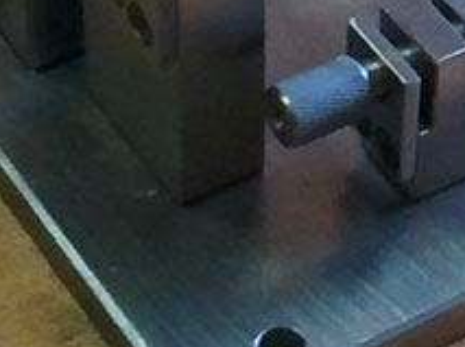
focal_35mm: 121
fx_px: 1623
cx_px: 826
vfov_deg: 11.3
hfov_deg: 14.4
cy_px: -289
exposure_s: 1/126
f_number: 2.2
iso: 32
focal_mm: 4.15
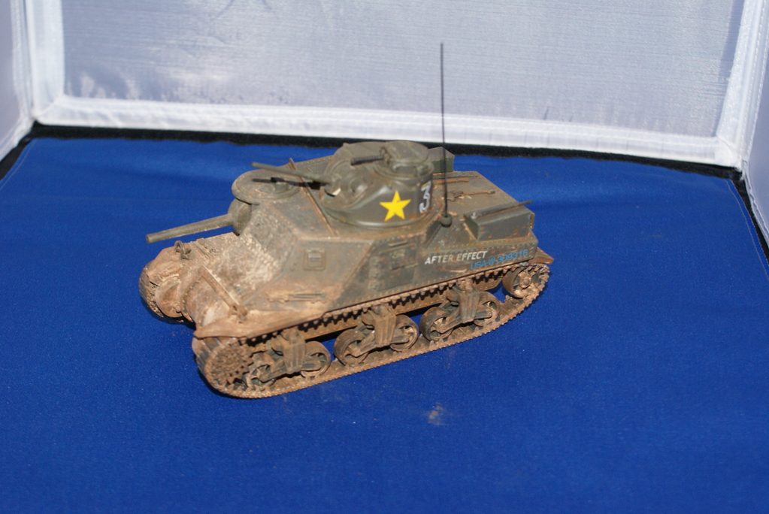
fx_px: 1283
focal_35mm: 60
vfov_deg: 22.7
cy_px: 257
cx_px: 384
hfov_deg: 33.4
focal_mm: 40
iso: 400
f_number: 5.6
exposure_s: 1/60
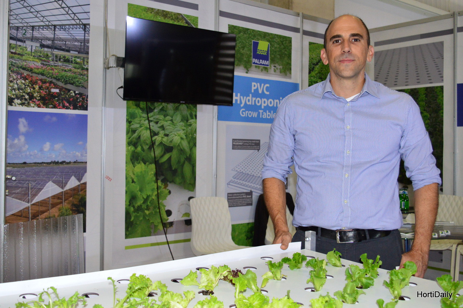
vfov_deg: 34.2
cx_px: 232
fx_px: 501
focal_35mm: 39
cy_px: 154
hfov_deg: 49.6
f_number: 5.6
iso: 1250
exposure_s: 1/125
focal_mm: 26
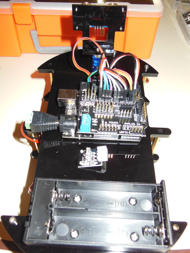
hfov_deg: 41.8
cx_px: 95
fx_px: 249
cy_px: 126
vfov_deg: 54.0
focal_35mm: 34
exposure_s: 1/30
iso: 125
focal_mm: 6
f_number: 3.9
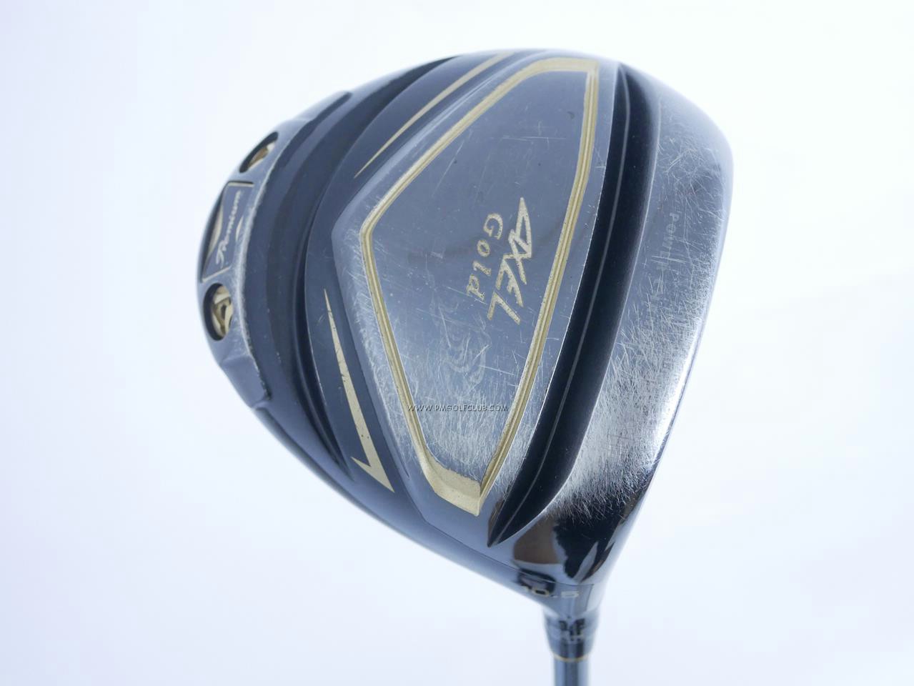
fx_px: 1321
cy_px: 343
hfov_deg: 38.2
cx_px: 457
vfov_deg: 29.1
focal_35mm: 50
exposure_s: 1/60
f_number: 4.5
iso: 1600
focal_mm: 25
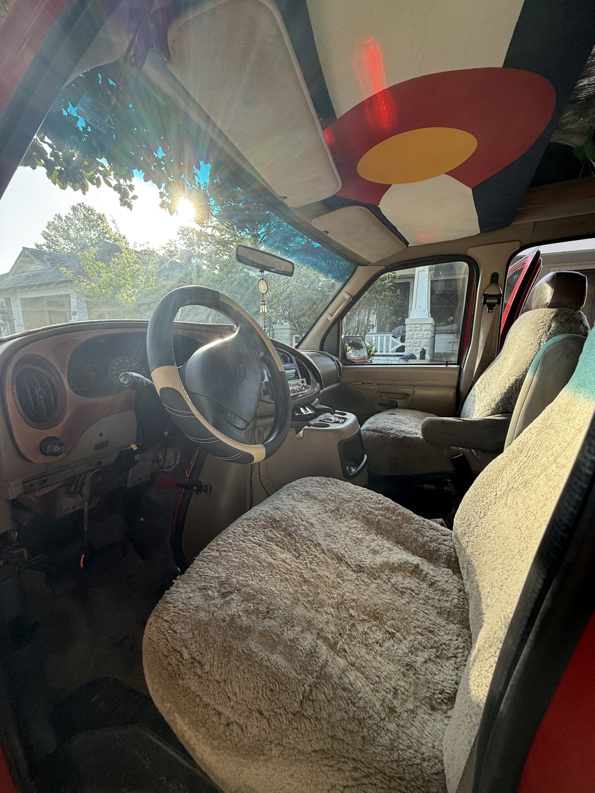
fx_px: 321
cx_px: 298
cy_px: 396
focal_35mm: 14
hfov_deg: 85.7
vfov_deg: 102.1
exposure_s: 1/118
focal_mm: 2.22
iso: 64
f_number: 2.2
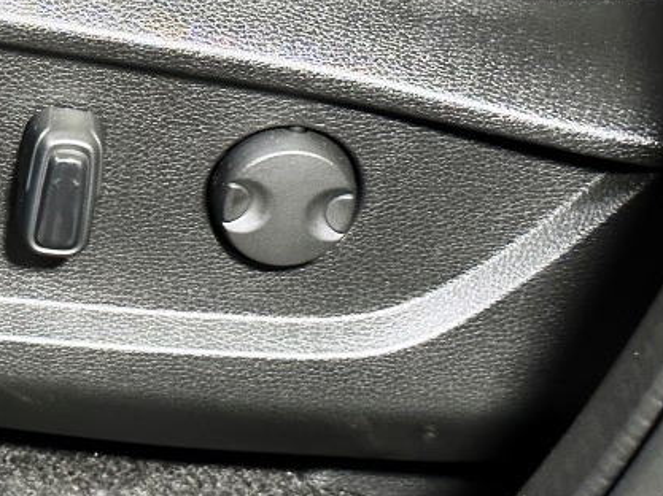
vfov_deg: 12.5
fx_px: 2258
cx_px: -57
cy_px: 170
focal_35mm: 118
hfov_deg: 16.2
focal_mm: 6.86
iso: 500
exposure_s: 1/30
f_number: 1.78
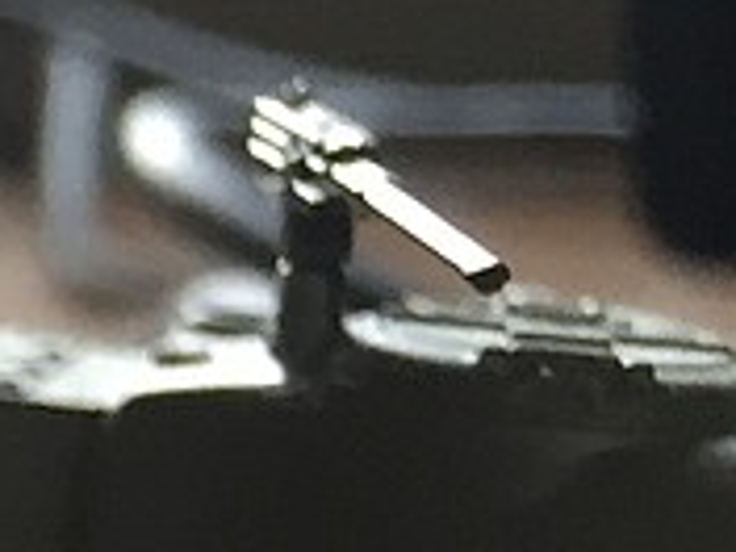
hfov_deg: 7.5
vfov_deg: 6.9
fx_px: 4486
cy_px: 953
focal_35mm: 211
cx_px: -1919
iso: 40
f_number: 2.2
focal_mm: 4.15
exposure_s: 1/30
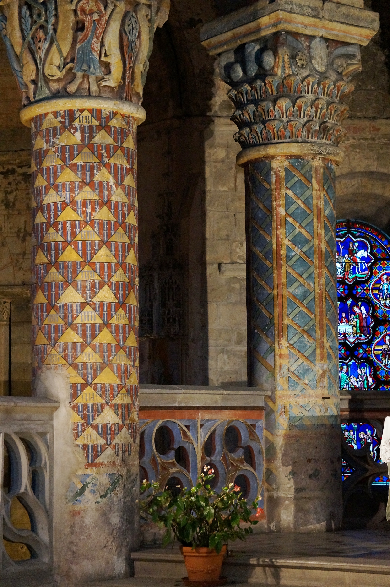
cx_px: 195
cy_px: 294
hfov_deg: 16.5
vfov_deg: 24.6
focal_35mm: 82
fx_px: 1344
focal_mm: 55
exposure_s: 1/30
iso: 3200
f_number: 4.5
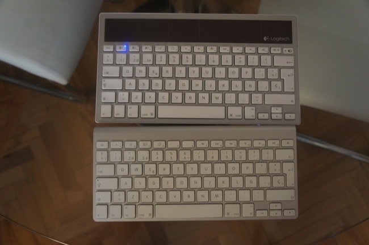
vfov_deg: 39.9
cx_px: 184
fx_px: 338
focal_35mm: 33
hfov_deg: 57.3
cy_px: 122
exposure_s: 1/40
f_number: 4
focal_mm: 22
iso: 1000
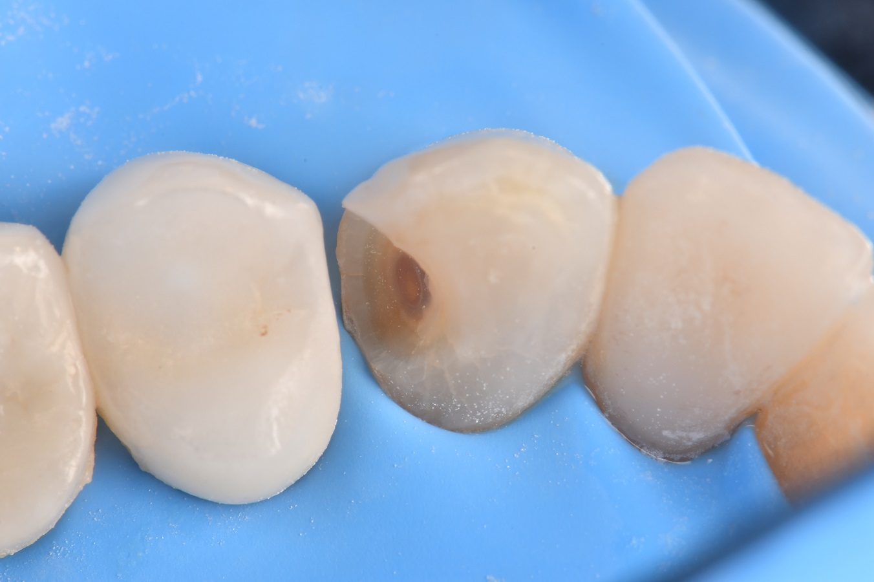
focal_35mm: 157
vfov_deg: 8.7
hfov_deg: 13.1
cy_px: 291
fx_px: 3810
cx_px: 437
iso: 200
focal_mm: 105
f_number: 32
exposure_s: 1/160
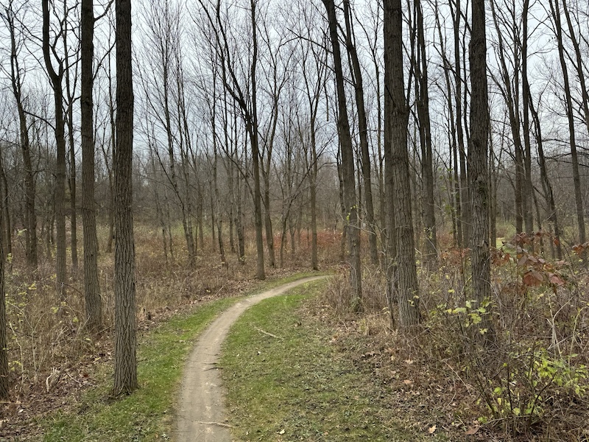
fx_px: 408
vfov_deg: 56.8
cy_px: 221
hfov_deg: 71.6
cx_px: 294
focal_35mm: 24
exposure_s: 1/900
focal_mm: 6.76
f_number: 1.78
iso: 80
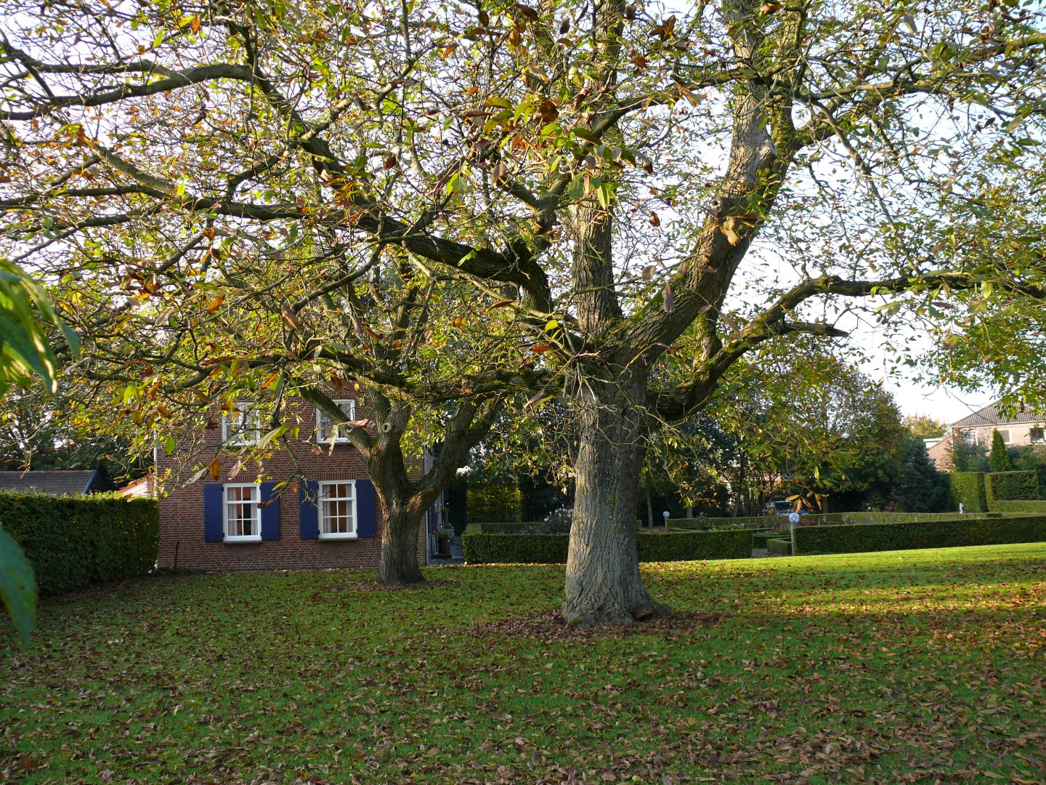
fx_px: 1058
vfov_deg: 40.7
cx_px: 523
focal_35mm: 35
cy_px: 392
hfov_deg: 52.6
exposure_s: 1/125
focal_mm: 7.5
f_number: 3.2
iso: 100
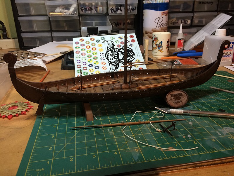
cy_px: 88
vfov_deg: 48.2
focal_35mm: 29
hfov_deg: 61.7
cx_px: 117
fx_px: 196
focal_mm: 4.15
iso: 80
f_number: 2.2
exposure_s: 1/30
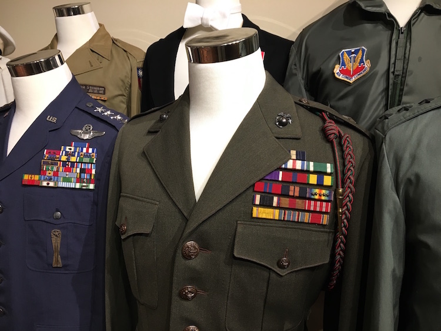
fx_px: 370
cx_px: 220
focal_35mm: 29
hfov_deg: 61.6
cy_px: 166
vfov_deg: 48.3
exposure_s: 1/30
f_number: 2.2
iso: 80
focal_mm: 4.15
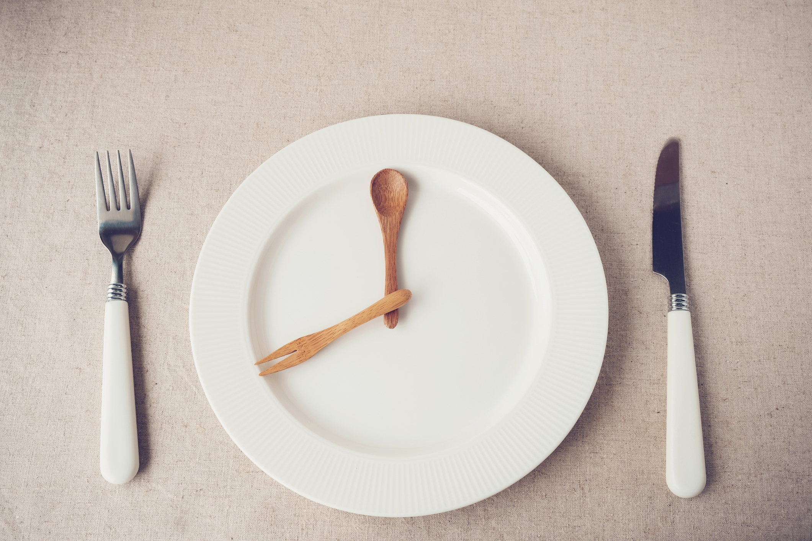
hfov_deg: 50.7
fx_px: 857
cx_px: 406
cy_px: 270
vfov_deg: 35.1
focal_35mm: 38
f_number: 8
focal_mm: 25.4
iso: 250
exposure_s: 1/55
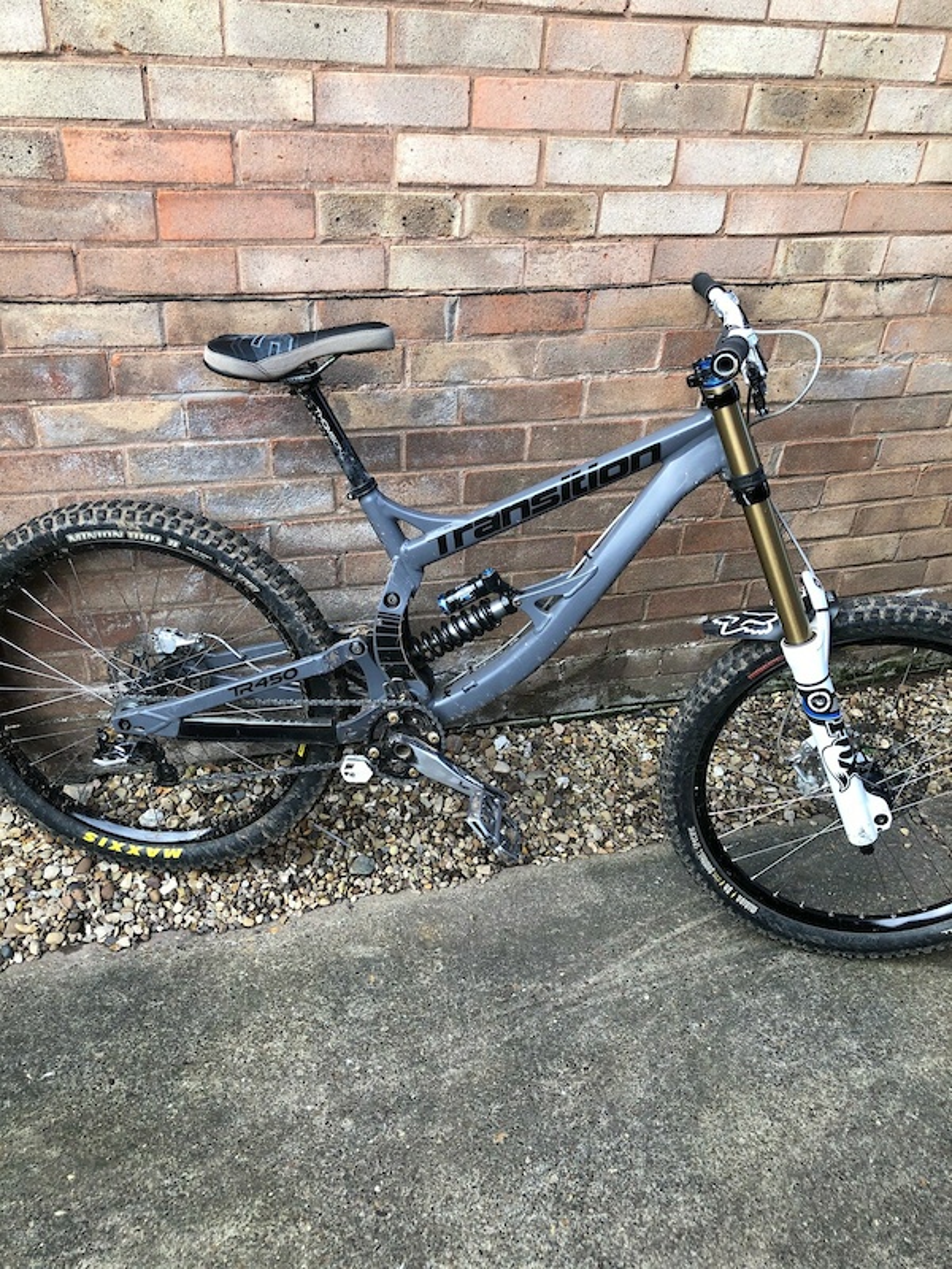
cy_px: 634
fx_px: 1027
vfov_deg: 63.4
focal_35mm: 28
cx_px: 476
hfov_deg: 49.7
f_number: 1.8
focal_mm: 3.99
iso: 40
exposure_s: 1/120
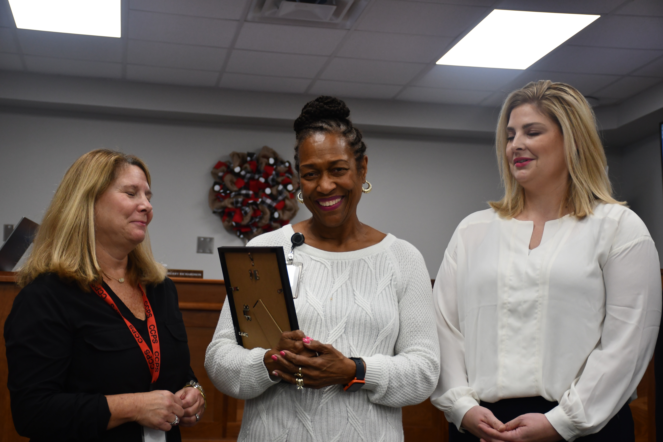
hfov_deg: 30.1
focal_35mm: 67
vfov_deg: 20.3
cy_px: 221
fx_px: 1234
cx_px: 332
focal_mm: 45
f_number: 4.5
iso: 800
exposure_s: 1/80
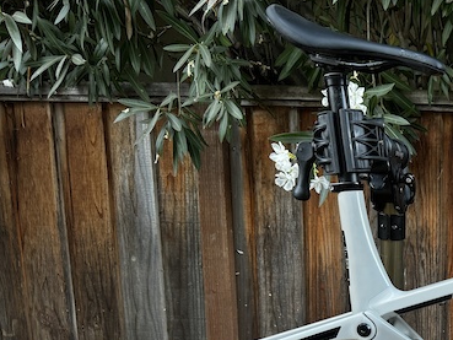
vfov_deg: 26.7
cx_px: 478
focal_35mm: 52
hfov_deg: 33.0
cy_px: 333
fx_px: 681
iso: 200
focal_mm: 6.76
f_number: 1.78
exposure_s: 1/72
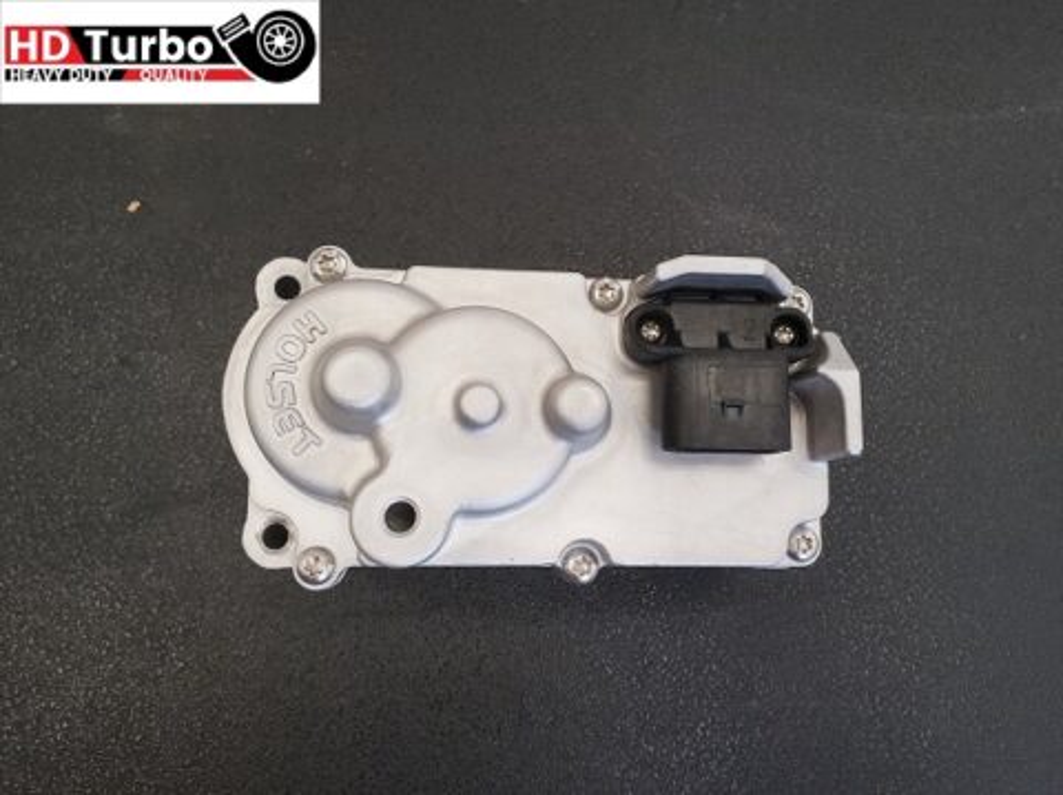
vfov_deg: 53.0
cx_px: 532
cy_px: 398
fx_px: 798
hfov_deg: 67.4
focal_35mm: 26
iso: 125
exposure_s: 1/60
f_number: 2.4
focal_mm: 4.3
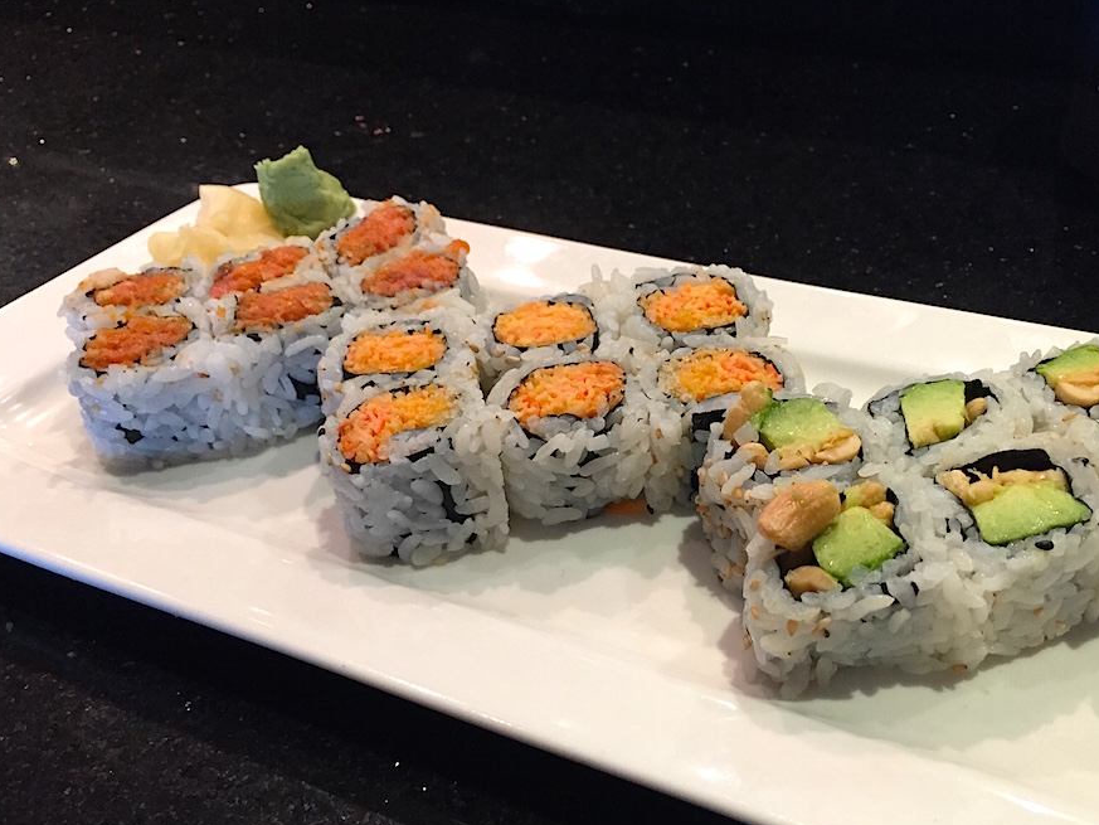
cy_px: 479
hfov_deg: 53.8
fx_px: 1080
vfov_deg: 41.7
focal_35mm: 34
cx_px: 611
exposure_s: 1/30
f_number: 2.2
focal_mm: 4.15
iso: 160
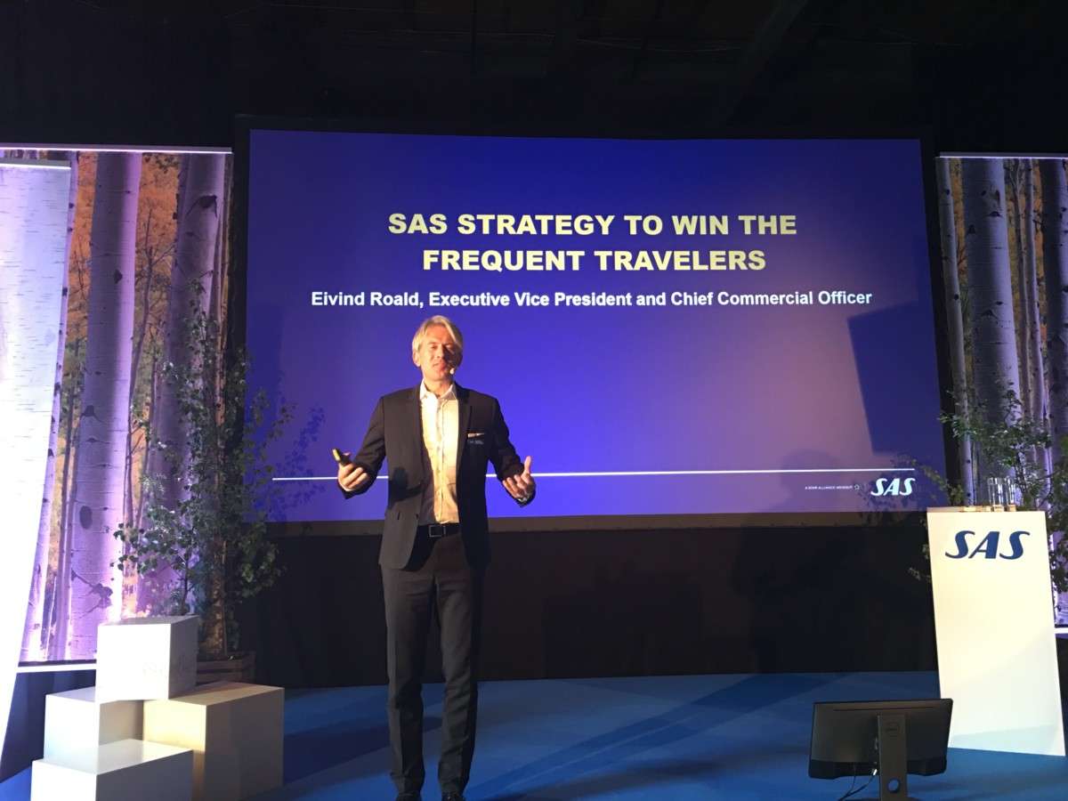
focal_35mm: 29
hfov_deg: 61.7
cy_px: 400
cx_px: 534
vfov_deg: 48.2
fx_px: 895
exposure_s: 1/10
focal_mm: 4.15
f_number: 2.2
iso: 100
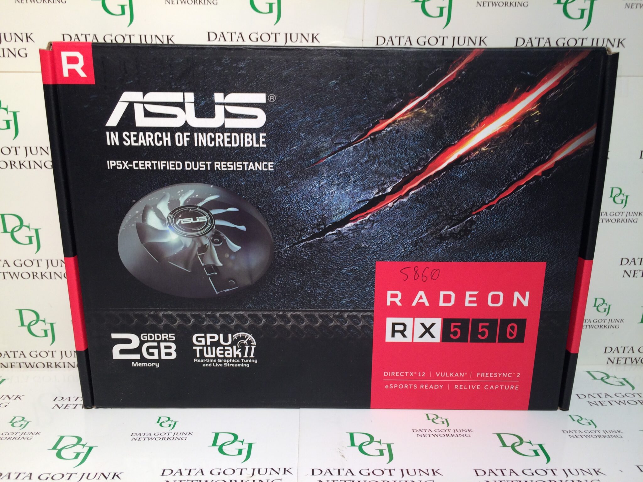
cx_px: 322
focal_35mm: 29
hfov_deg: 61.7
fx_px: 539
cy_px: 241
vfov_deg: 48.2
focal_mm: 4.15
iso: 32
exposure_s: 1/60
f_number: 2.2
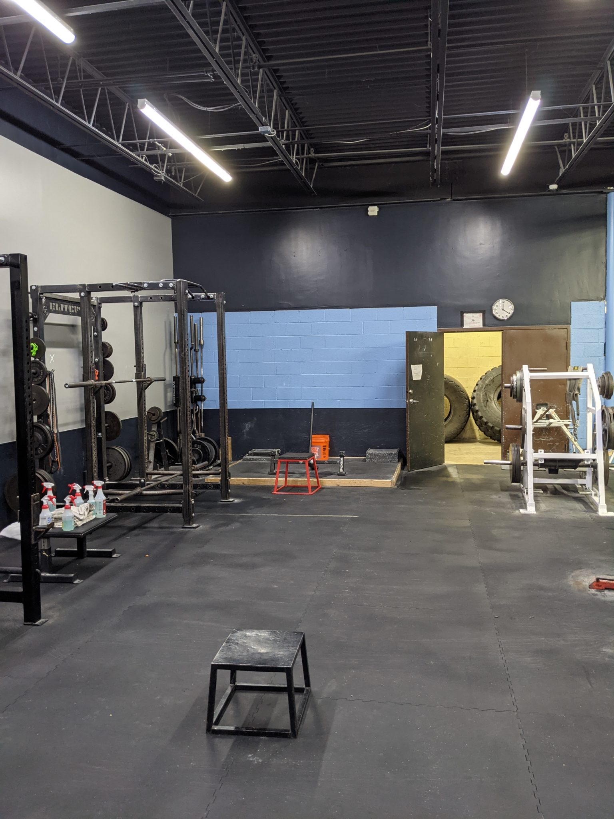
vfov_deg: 65.3
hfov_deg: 51.4
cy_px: 410
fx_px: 639
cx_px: 307
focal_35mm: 27
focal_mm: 4.38
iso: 162
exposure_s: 1/23.8
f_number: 1.73
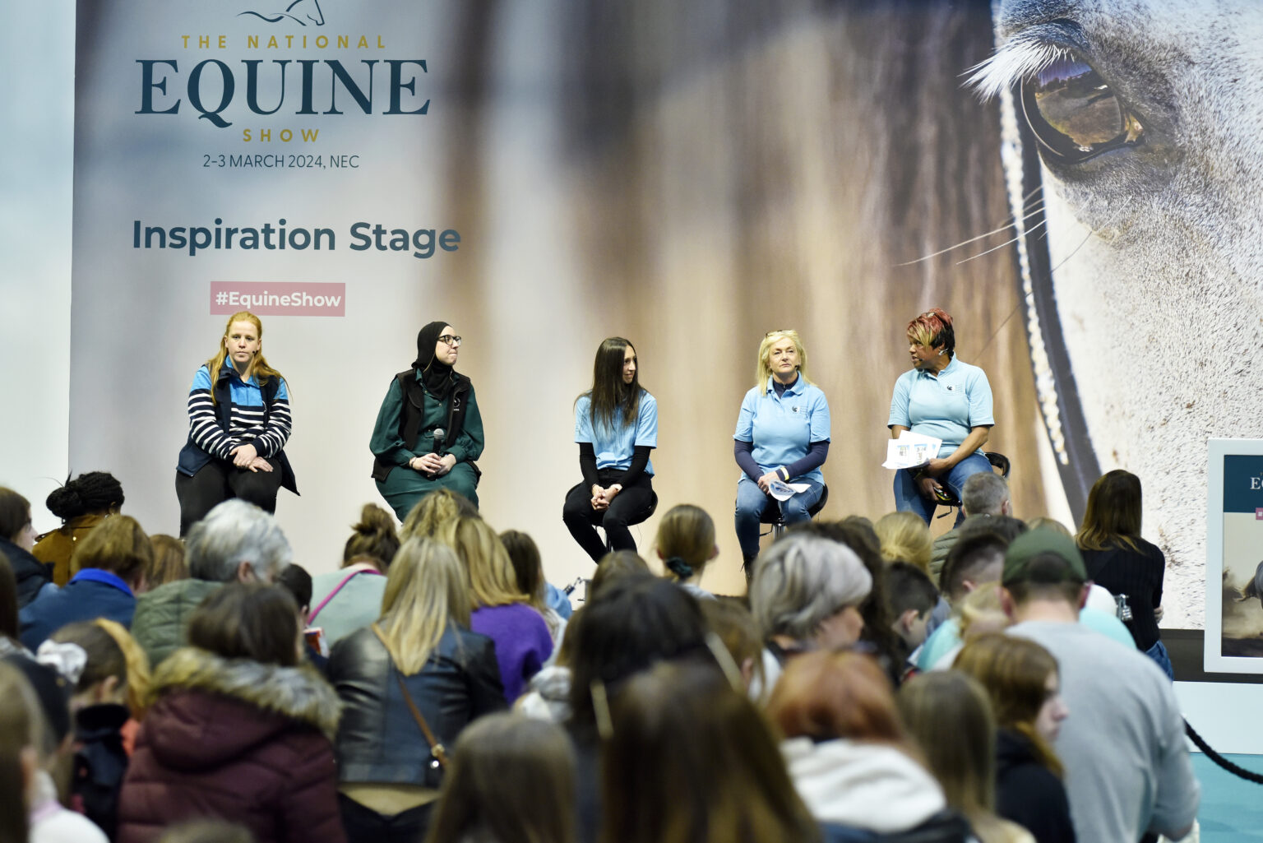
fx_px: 3334
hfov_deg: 21.5
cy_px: 422
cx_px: 632
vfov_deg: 14.4
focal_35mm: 95
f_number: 4
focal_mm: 95
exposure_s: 1/200
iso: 1600
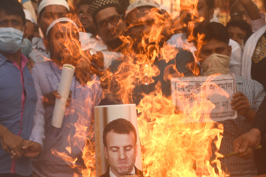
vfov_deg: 25.5
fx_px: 392
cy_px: 89
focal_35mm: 53
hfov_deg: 37.5
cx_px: 127
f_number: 4
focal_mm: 50
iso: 640
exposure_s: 1/1600
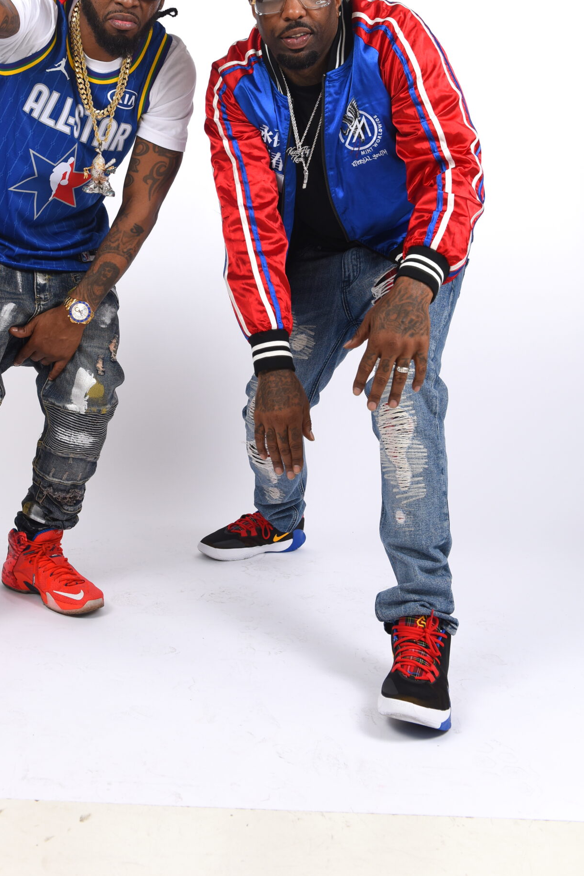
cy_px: 277
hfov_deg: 29.7
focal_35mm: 45
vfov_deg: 42.9
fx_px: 1094
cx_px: 201
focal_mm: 32
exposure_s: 1/160
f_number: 5.6
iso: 400
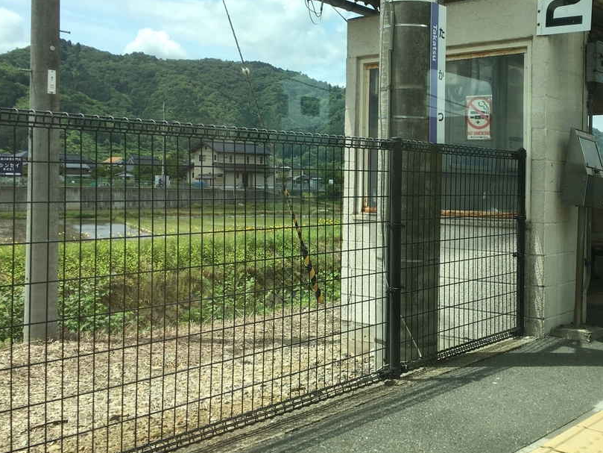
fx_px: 749
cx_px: 419
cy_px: 179
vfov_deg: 33.5
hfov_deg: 43.0
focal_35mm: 43
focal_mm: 4.15
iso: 25
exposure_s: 1/818
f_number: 2.2
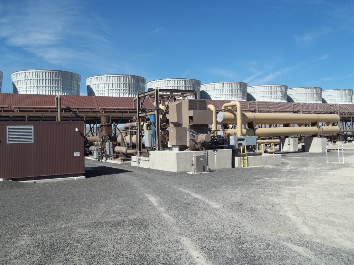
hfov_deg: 56.8
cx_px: 177
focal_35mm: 32
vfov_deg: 44.2
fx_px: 327
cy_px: 132
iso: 64
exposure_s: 1/200
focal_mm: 5.7
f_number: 8.8
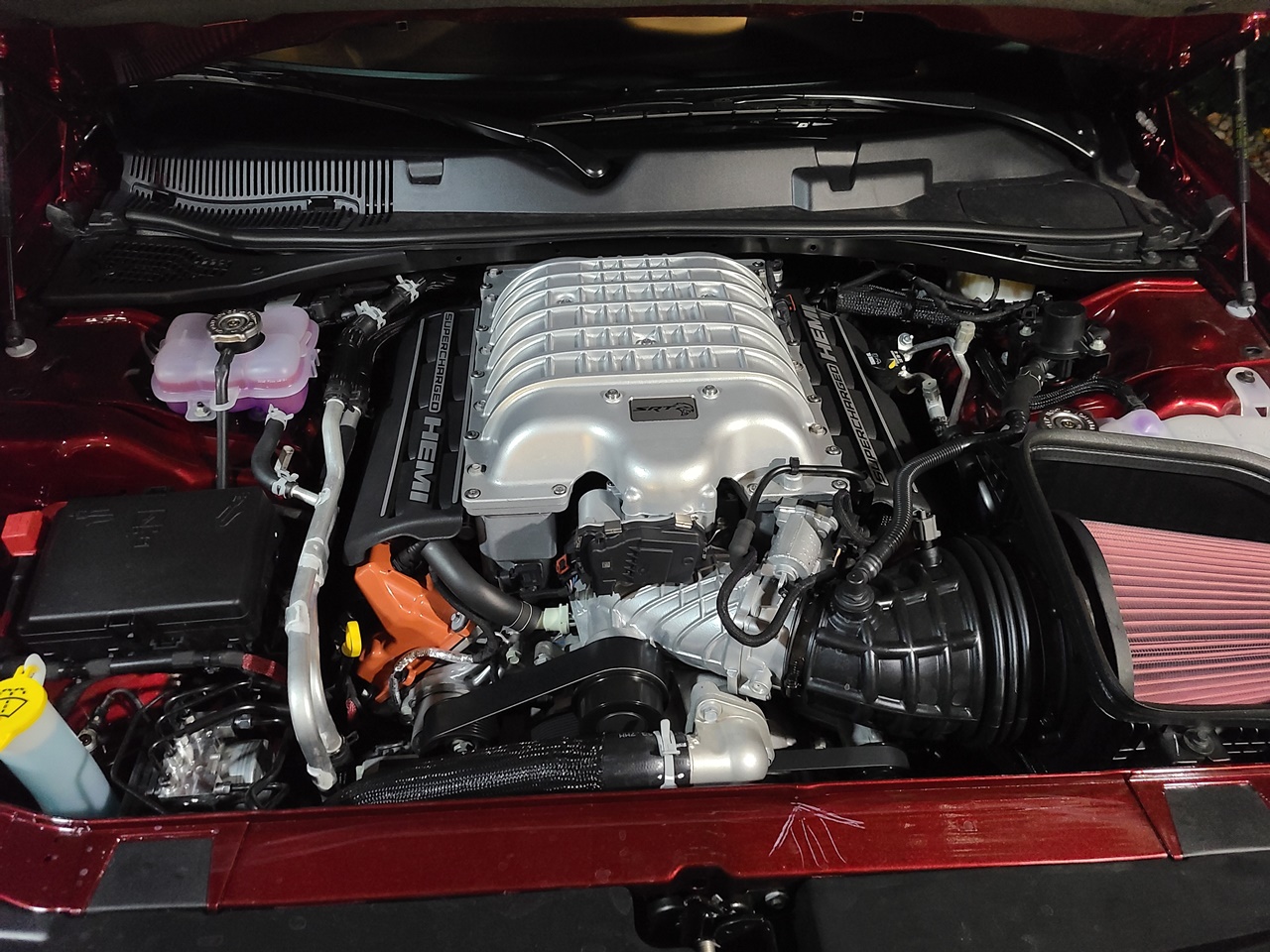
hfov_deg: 67.3
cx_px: 635
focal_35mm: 26
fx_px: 954
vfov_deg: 53.1
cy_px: 476
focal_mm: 5.4
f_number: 1.8
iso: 1250
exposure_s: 1/24
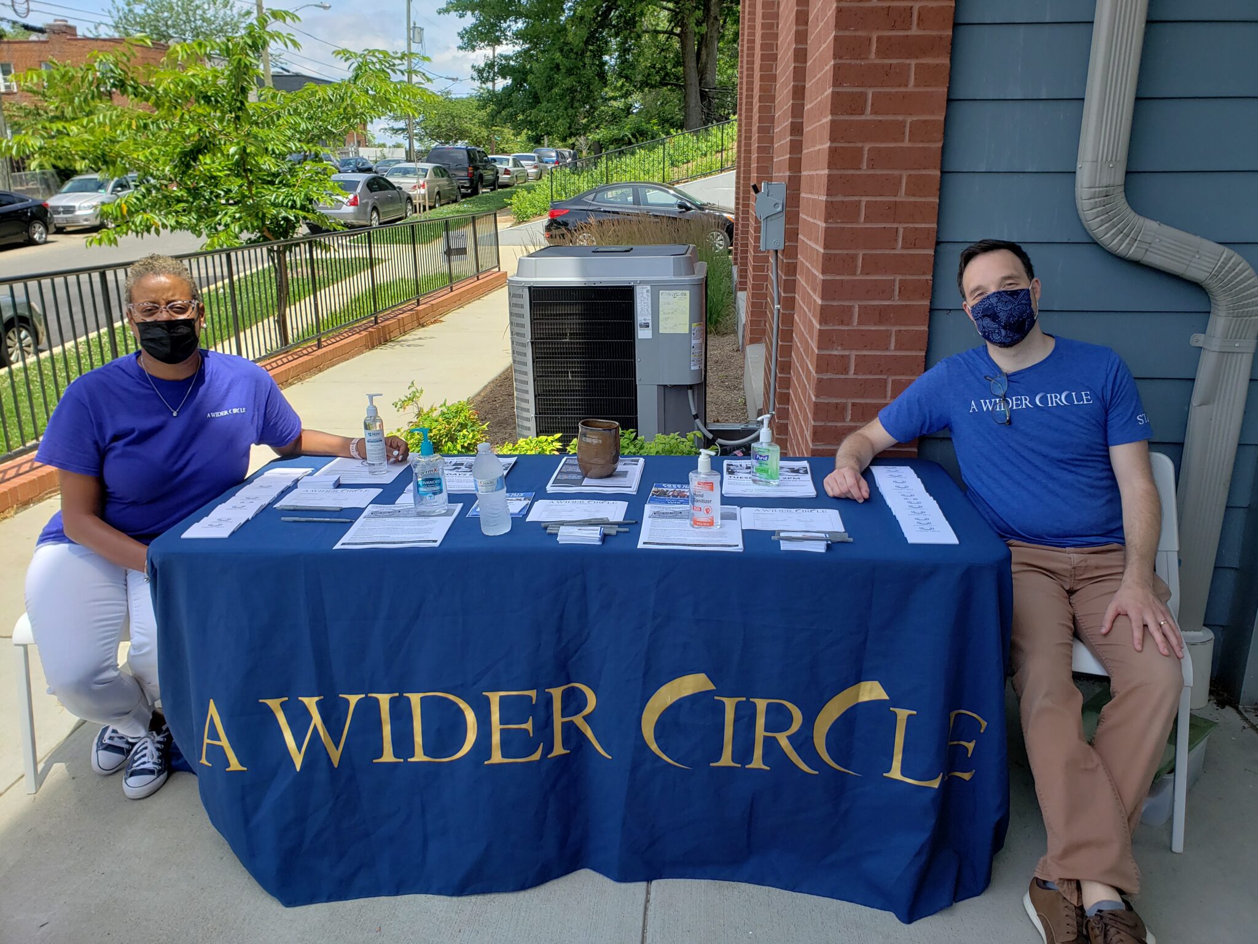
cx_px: 629
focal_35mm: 26
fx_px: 945
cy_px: 472
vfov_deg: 53.1
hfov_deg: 67.3
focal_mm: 4.3
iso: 50
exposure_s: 1/728
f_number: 2.4
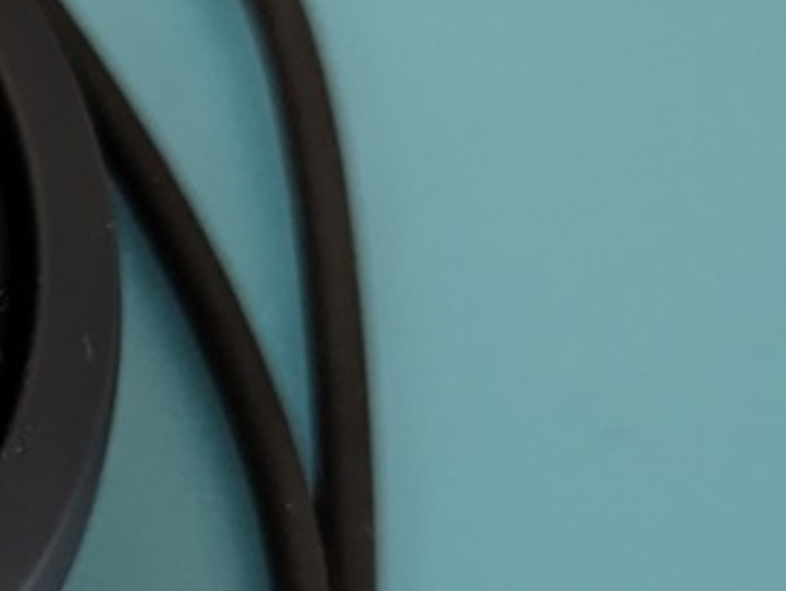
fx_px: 2523
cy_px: 558
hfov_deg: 15.7
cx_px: -518
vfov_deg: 13.2
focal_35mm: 111
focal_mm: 5.43
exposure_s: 1/25
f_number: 1.89
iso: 353
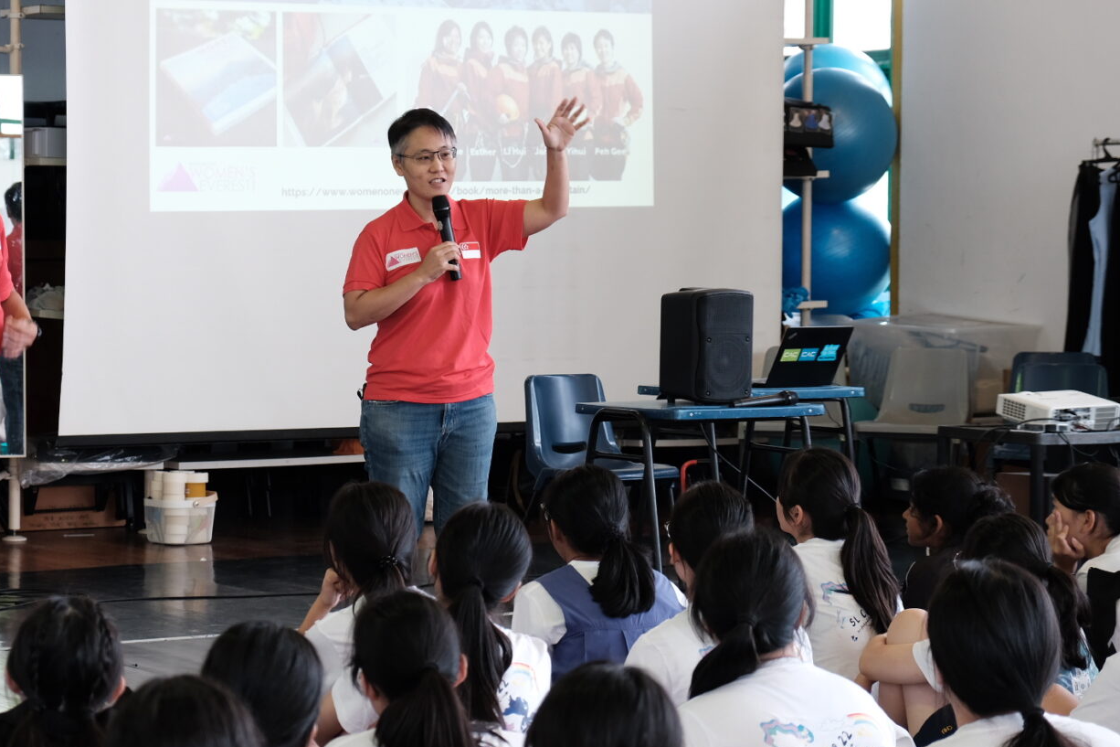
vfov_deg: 13.2
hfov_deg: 19.6
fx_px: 3235
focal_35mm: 104
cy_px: 293
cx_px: 434
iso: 640
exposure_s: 1/60
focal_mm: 55
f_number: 4
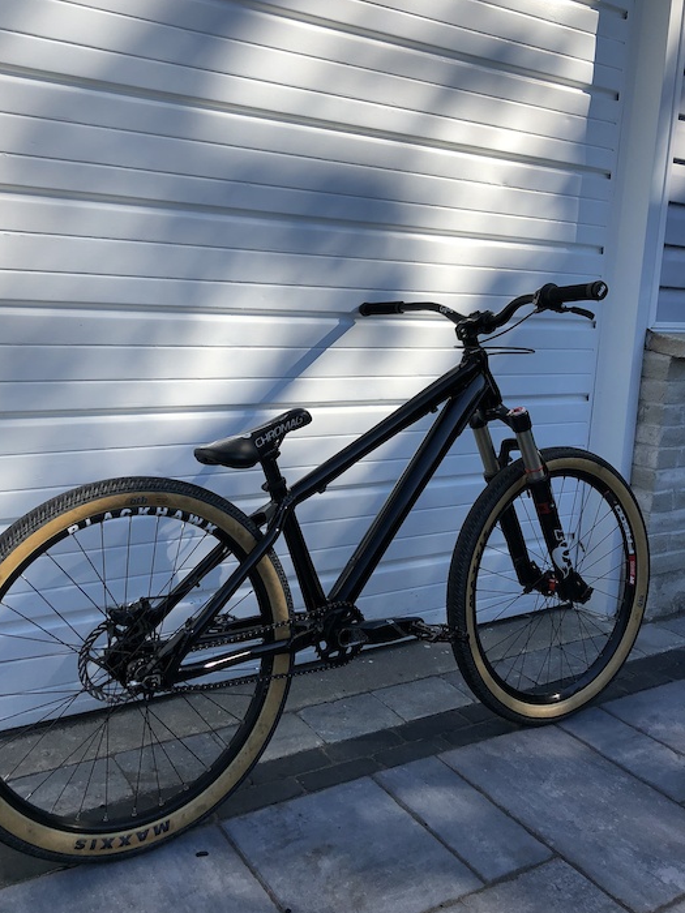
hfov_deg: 44.1
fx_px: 844
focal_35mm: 32
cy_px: 430
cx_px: 299
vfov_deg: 56.8
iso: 20
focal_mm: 4
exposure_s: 1/1333
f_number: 1.8
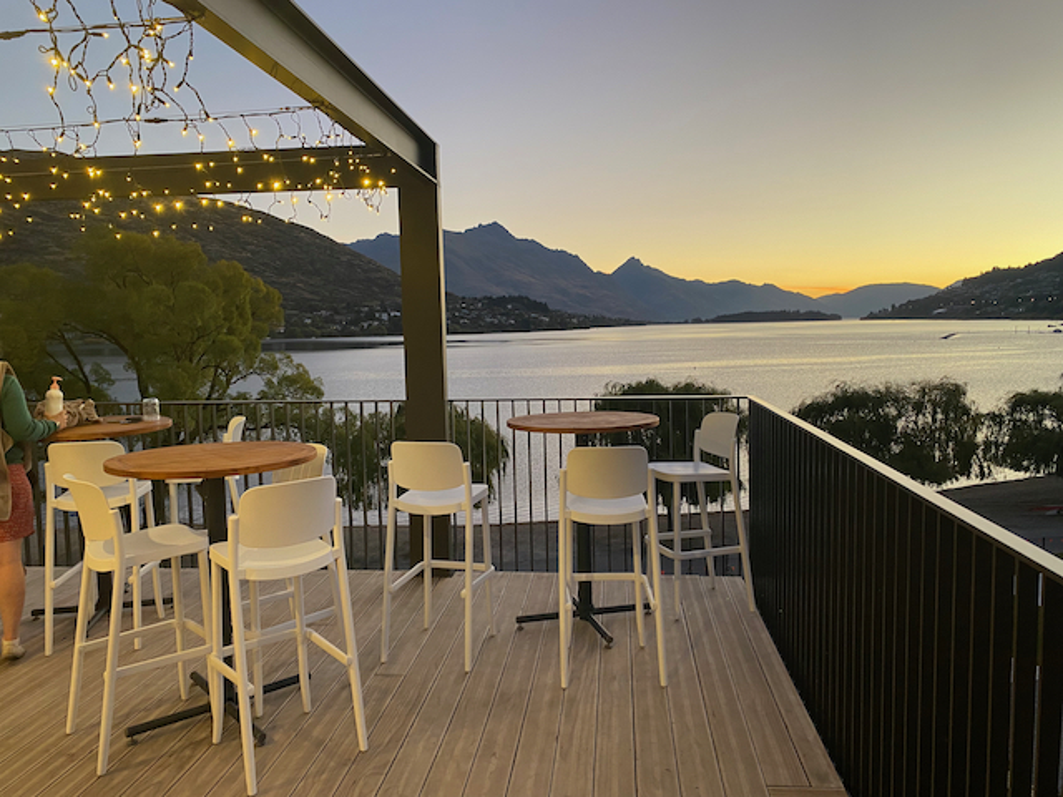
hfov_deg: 67.3
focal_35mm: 26
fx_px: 798
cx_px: 532
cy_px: 398
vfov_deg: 53.1
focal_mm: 4.25
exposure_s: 1/50
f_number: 1.8
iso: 80
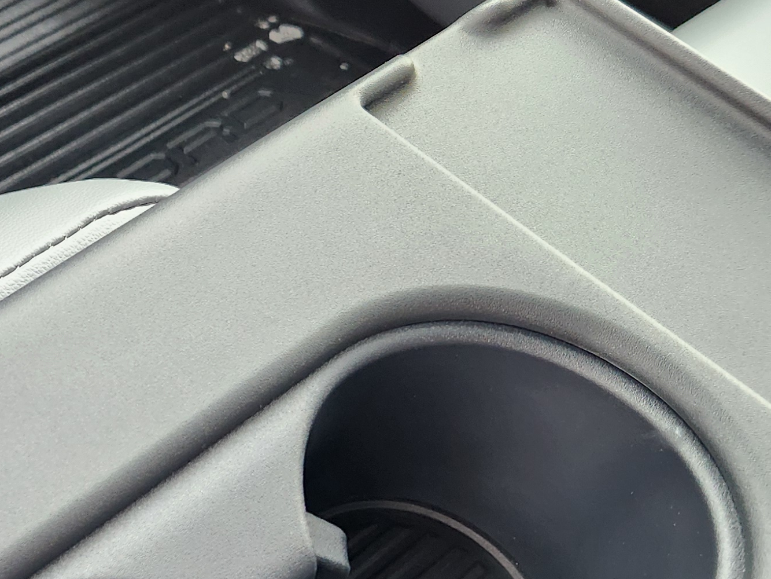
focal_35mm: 69
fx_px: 1537
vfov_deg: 21.3
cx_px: -31
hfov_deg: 26.4
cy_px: 293
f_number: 1.8
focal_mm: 5.4
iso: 200
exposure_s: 1/120
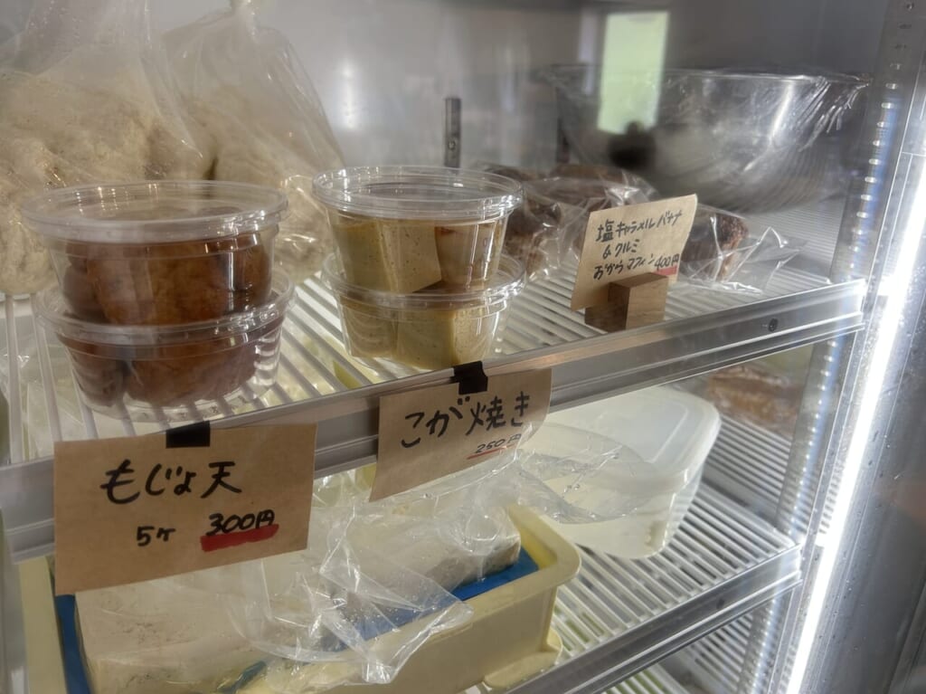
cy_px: 347
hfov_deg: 67.3
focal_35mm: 26
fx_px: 695
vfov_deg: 53.0
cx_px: 463
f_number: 1.5
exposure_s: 1/120
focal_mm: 5.7
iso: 64
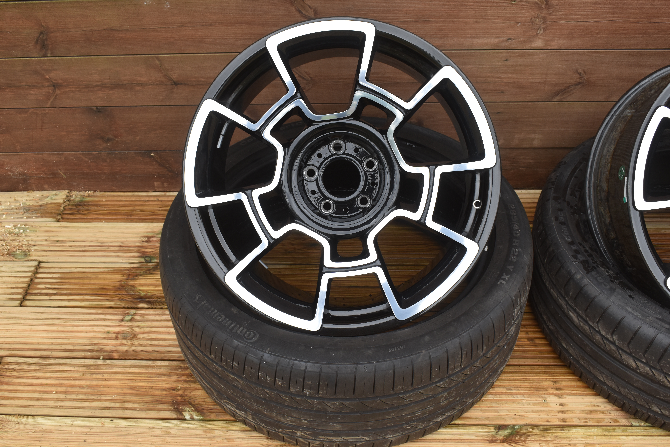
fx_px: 726
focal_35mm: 39
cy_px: 224
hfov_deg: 49.6
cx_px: 335
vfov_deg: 34.2
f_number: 7.1
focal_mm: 26
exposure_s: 1/200
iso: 400
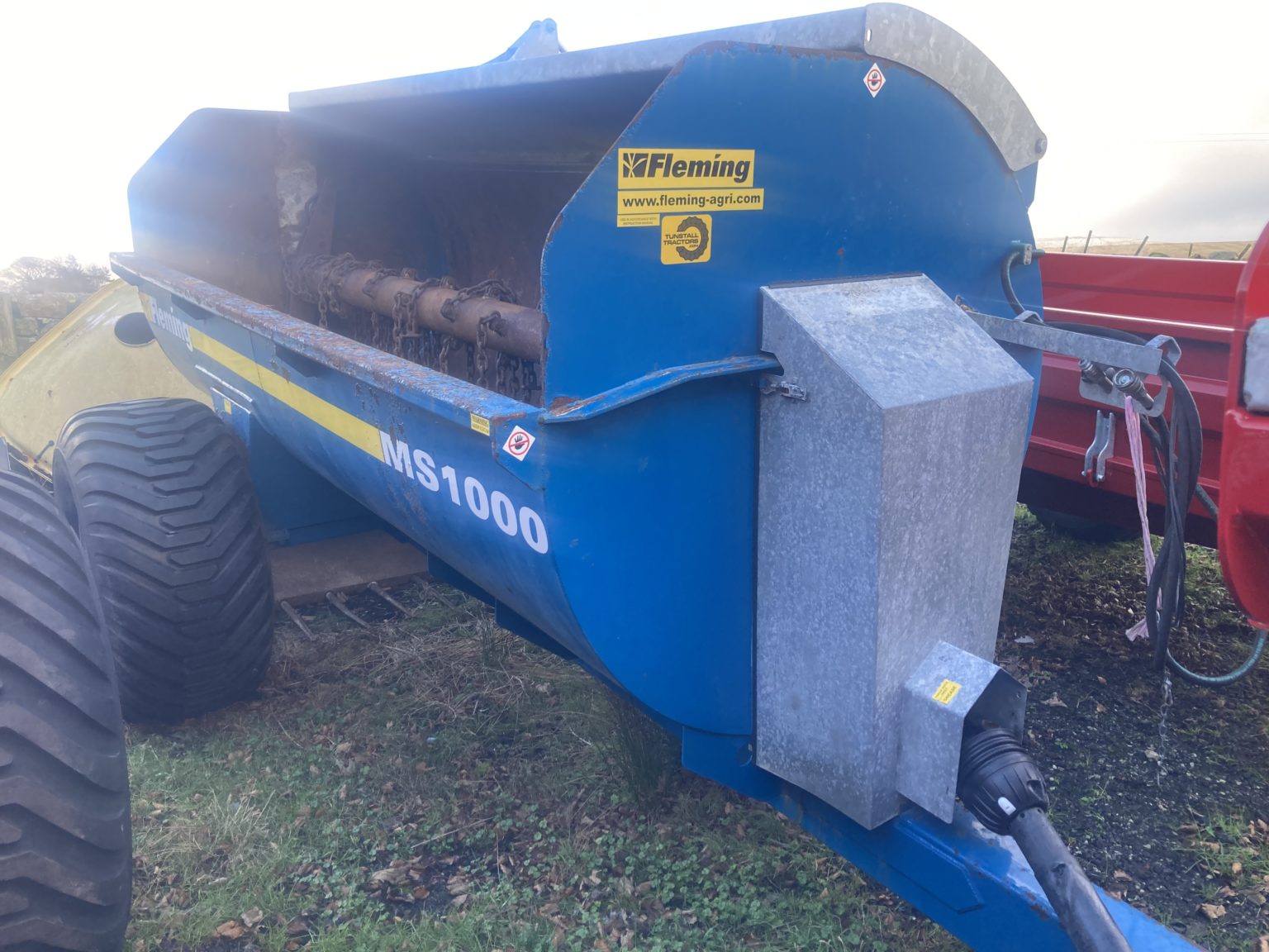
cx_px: 634
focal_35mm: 28
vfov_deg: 49.7
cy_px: 476
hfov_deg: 63.4
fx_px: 1026
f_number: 1.8
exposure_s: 1/121
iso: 50
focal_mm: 3.99
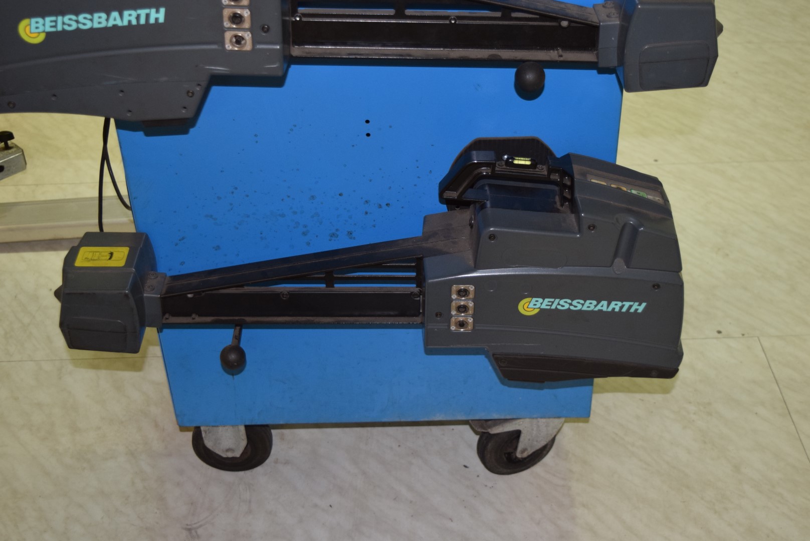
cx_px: 405
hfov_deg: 38.9
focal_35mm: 51
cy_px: 270
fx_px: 1148
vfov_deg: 26.5
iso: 1000
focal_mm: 34
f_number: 4.5
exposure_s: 1/60
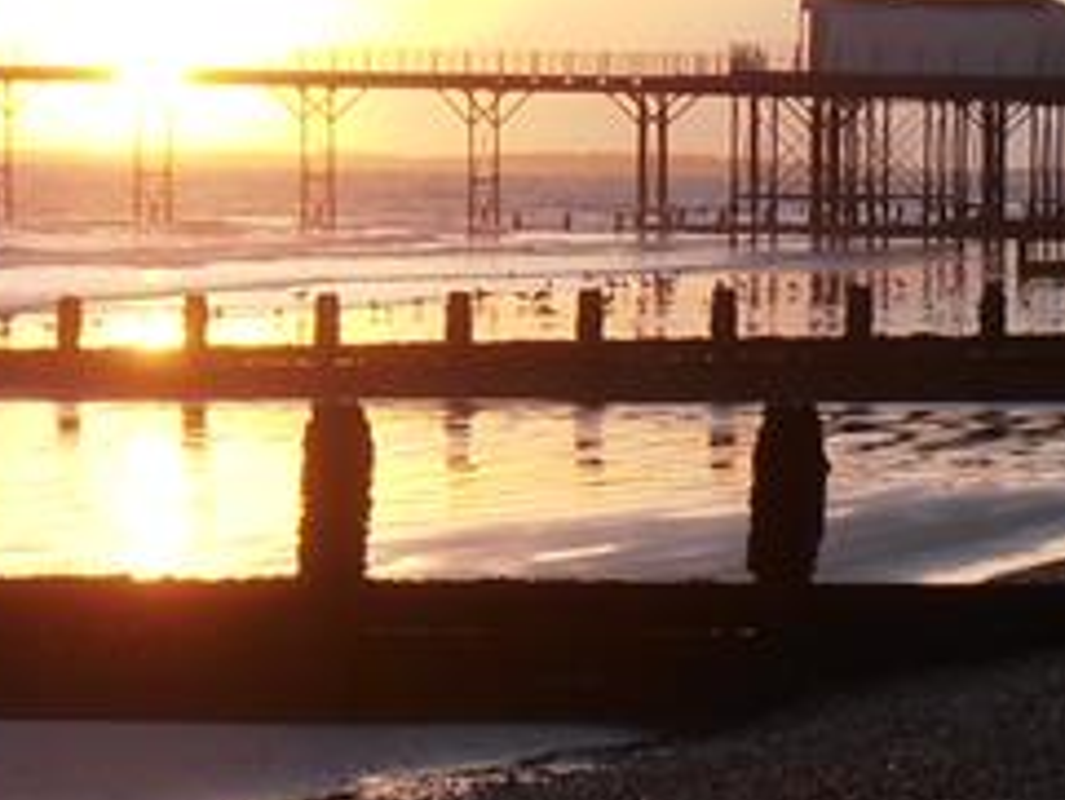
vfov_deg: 7.9
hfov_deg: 10.6
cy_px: 270
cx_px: 782
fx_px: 5756
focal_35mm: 187
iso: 80
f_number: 4.2
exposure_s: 1/200
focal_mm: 7.87
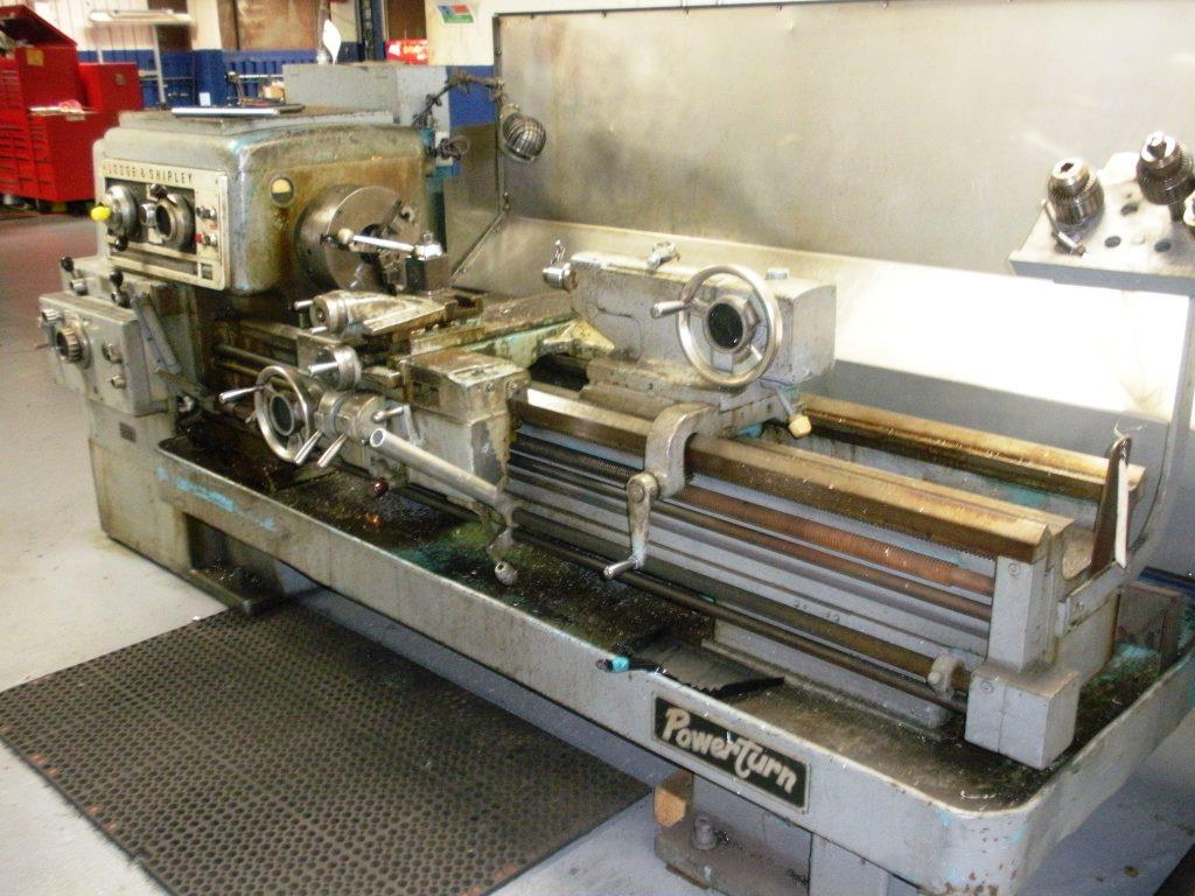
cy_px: 448
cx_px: 598
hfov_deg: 51.4
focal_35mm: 36
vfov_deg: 39.7
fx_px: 1243
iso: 516
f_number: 3.5
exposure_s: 1/30
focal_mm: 6.3
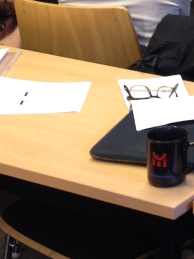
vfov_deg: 12.7
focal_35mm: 148
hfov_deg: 9.6
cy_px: -123
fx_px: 1106
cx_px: 343
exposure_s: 1/20
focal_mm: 4.28
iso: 64
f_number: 2.4
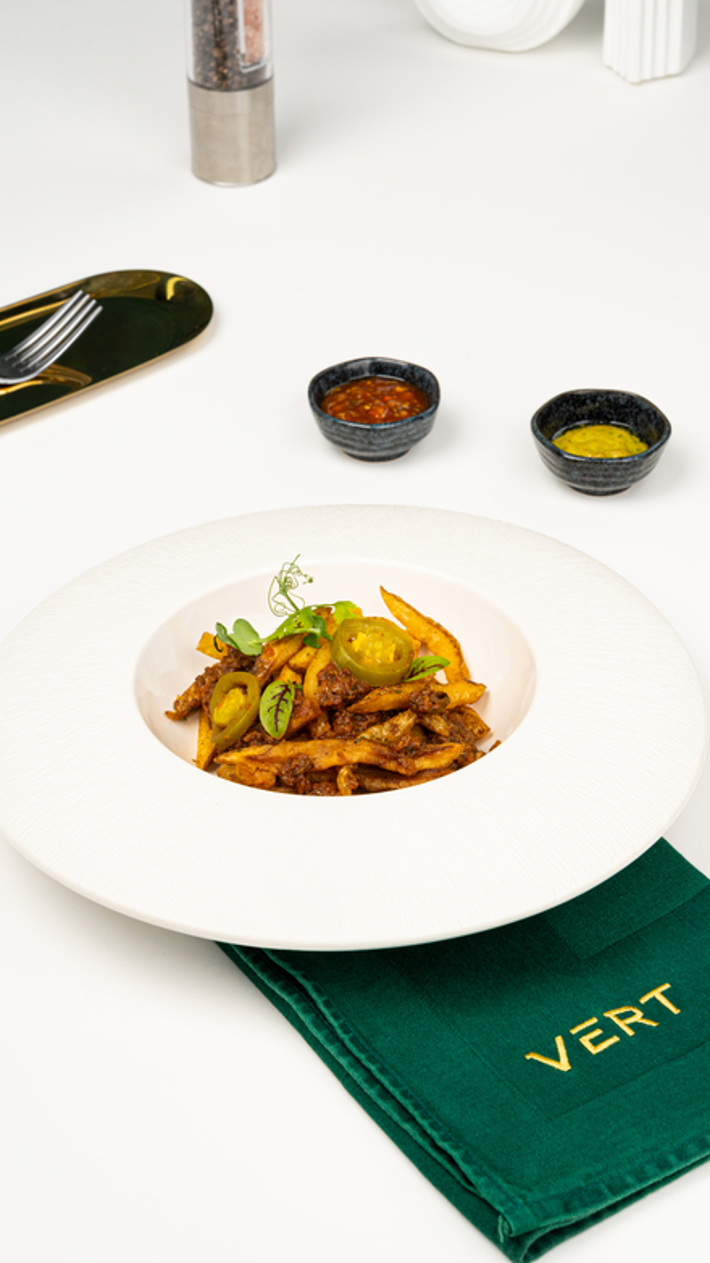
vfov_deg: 30.2
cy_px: 625
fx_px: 2342
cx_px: 340
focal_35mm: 70
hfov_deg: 17.2
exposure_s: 1/125
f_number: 13
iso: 320
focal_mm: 66
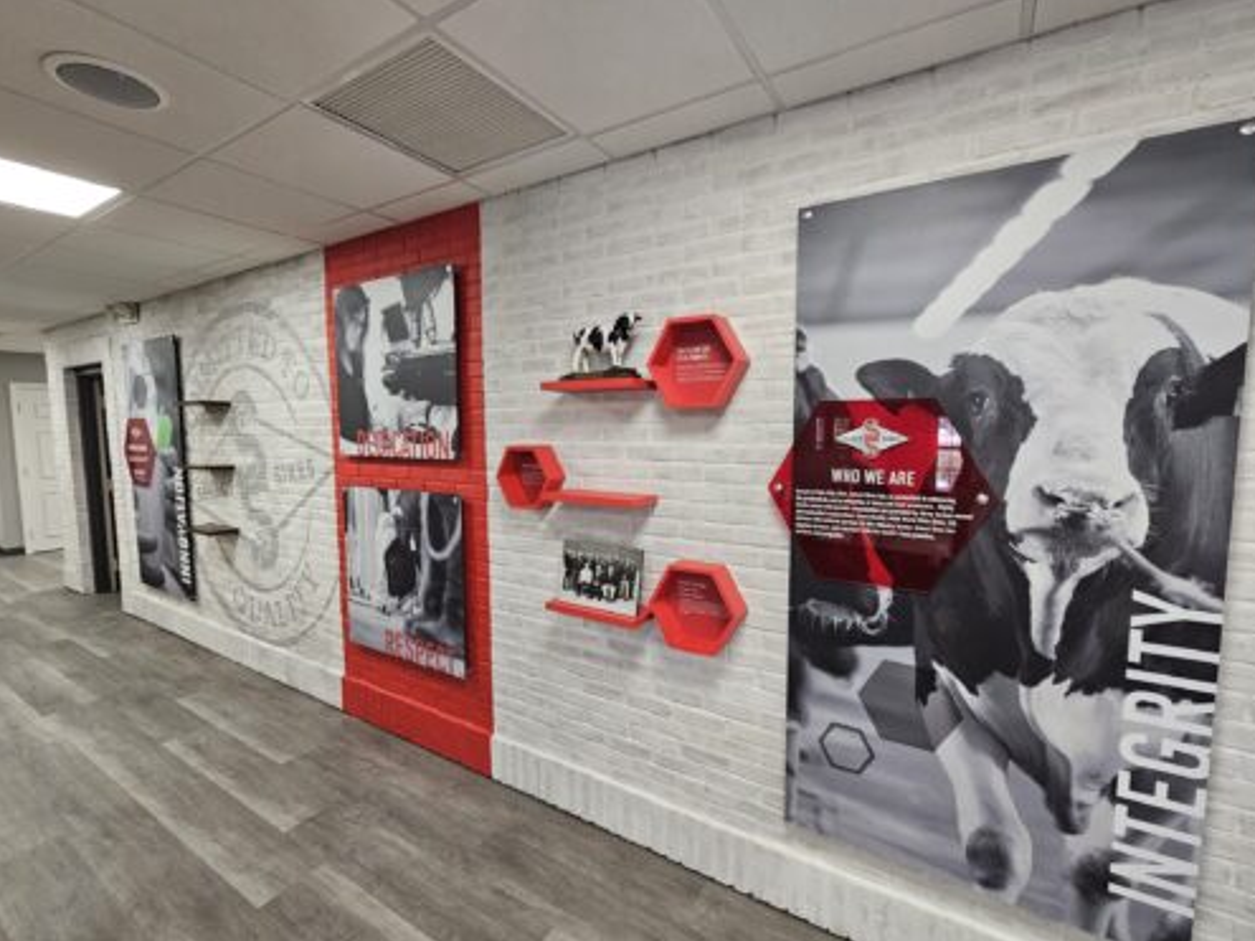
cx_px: 650
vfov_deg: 85.6
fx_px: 507
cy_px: 479
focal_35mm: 14
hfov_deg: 102.0
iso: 160
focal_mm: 2.2
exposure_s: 1/60
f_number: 2.2
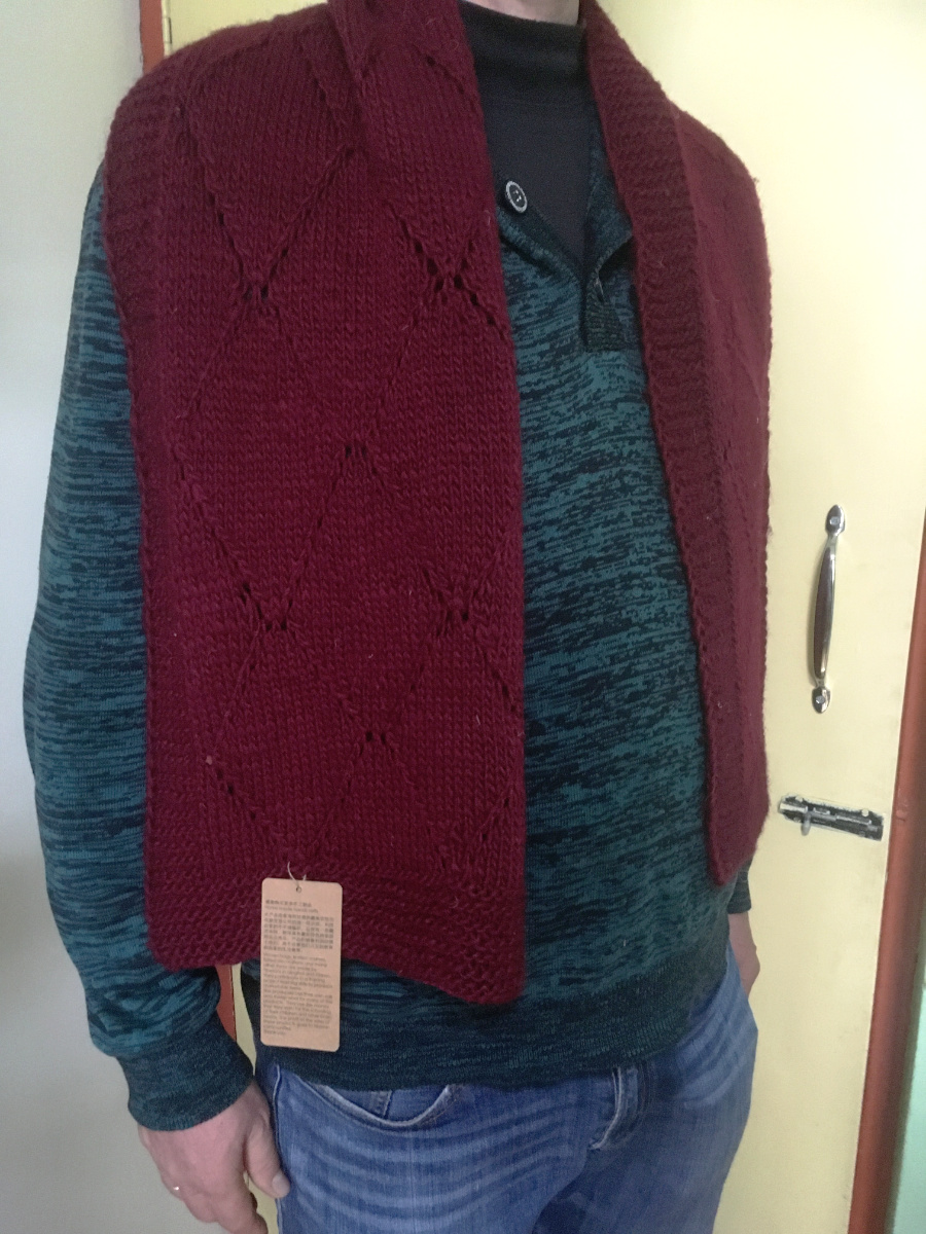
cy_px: 617
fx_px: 1034
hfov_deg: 48.2
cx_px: 463
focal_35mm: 29
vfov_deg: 61.7
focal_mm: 4.2
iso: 250
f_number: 2.2
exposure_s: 1/17
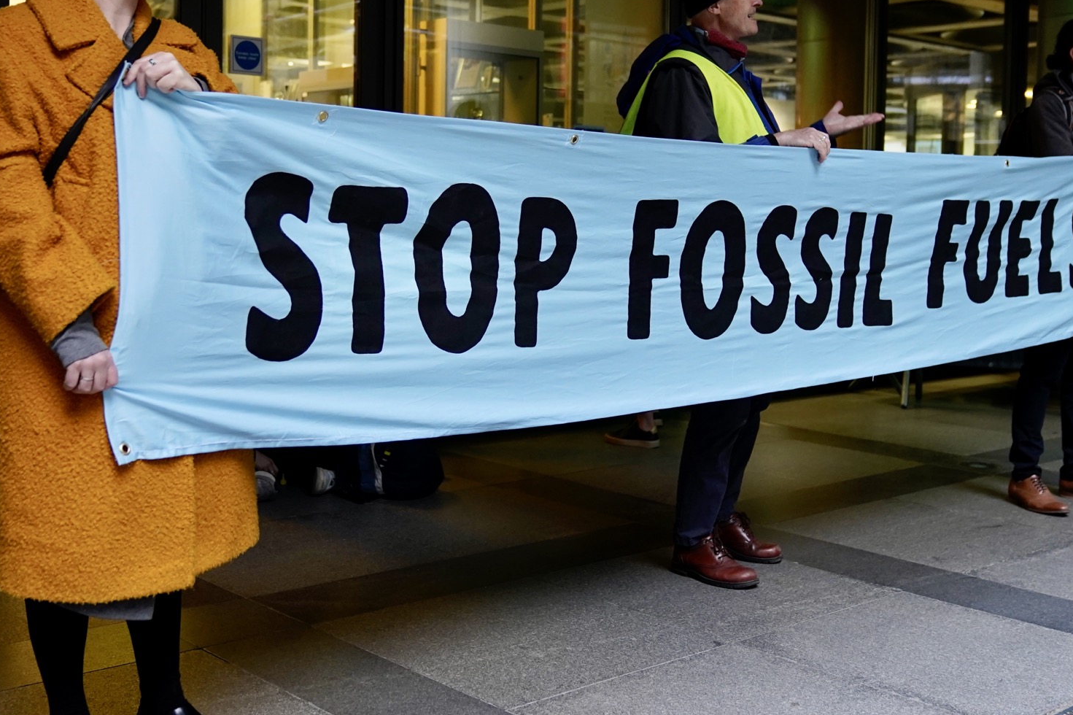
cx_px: 538
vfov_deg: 28.6
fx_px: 1400
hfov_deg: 41.9
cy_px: 295
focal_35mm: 47
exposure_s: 1/100
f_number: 2.8
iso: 1600
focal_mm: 30
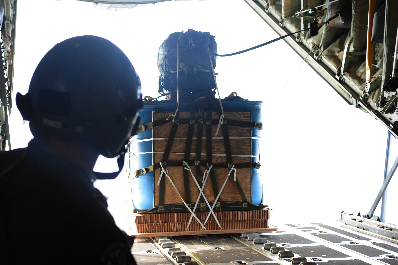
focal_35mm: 55
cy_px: 132
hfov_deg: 36.3
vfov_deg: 24.6
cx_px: 199
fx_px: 608
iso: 640
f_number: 5.6
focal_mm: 55
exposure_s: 1/125
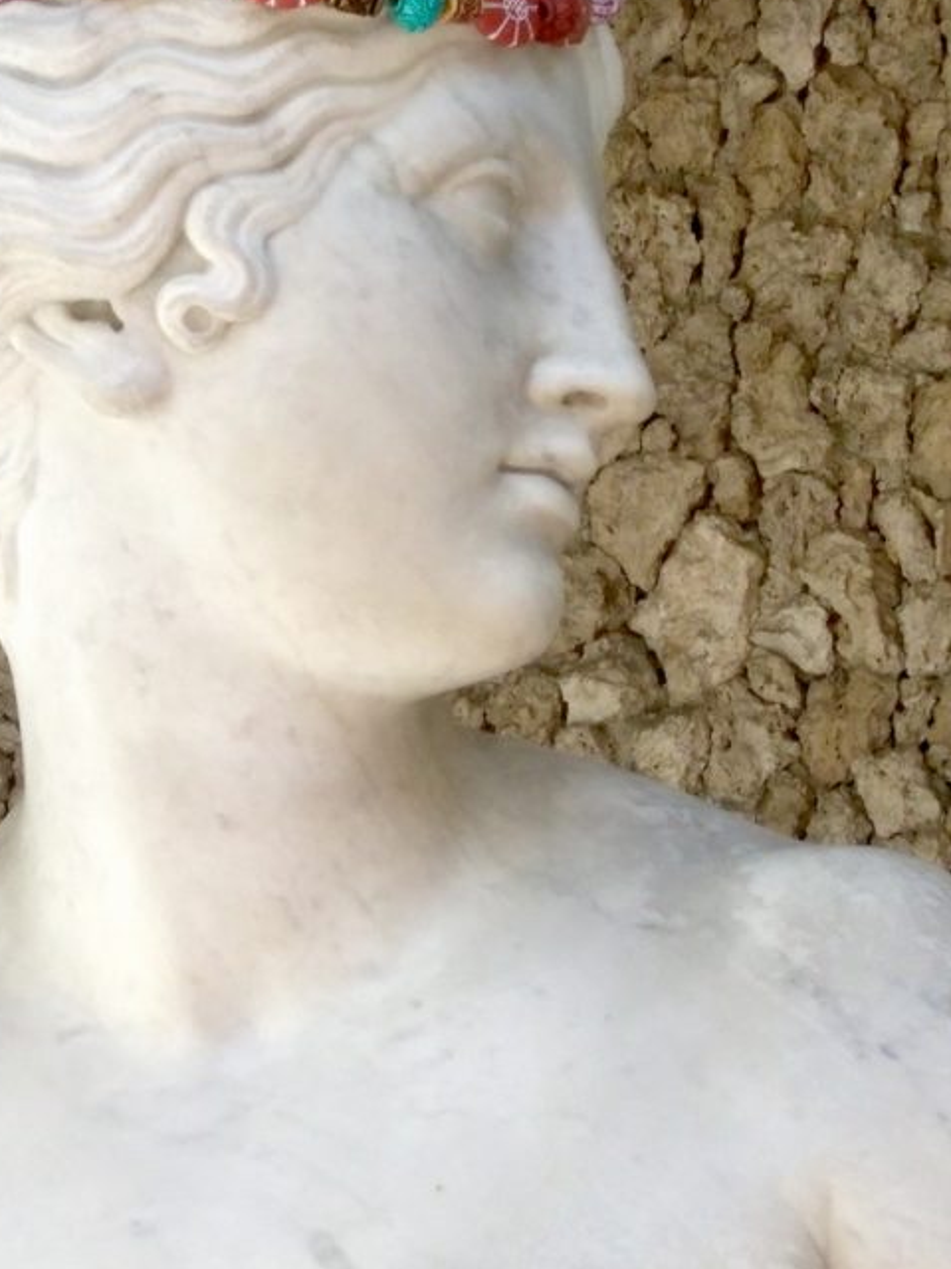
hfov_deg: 43.0
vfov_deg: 56.4
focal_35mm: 32
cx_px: 256
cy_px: 510
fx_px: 1172
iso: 100
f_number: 2.2
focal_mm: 3.46
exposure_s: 1/222
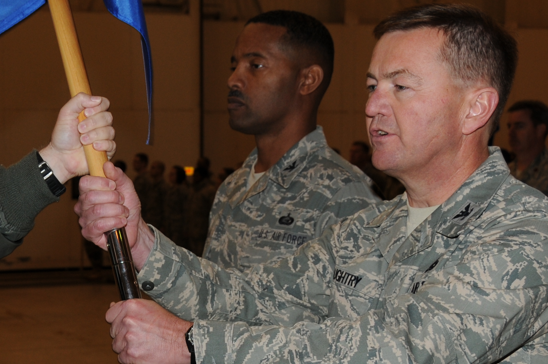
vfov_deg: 14.6
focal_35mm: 93
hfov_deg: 21.4
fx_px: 1414
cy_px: 272
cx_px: 40
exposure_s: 1/60
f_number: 5
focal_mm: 26
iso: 200
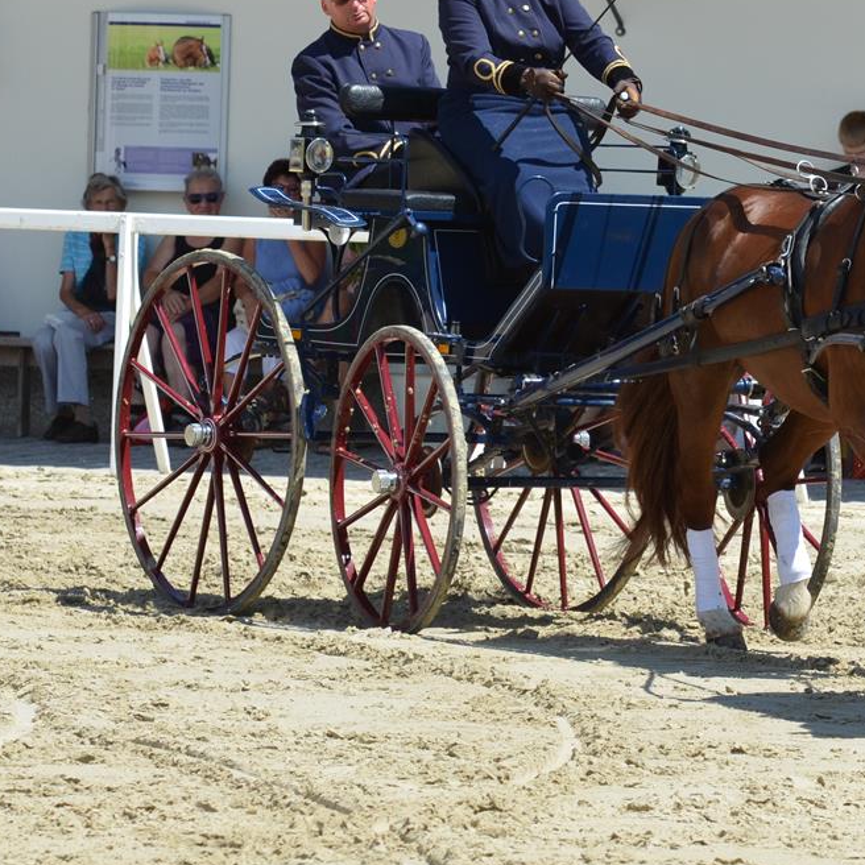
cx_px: 894
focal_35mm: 348
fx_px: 9838
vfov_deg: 5.0
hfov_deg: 5.0
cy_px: 210
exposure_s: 1/1600
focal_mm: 110
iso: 400
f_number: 6.3
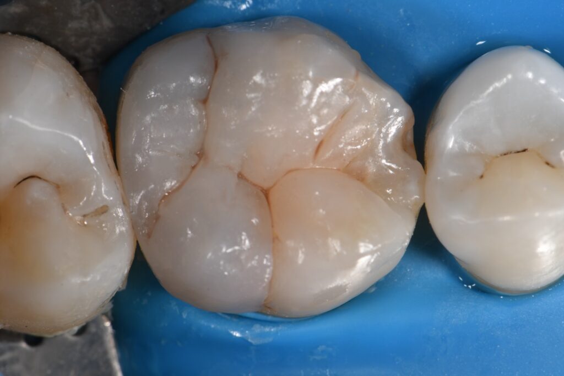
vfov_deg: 8.7
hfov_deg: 13.1
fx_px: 2459
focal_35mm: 157
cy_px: 188
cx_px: 282
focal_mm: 105
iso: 200
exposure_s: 1/160
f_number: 32
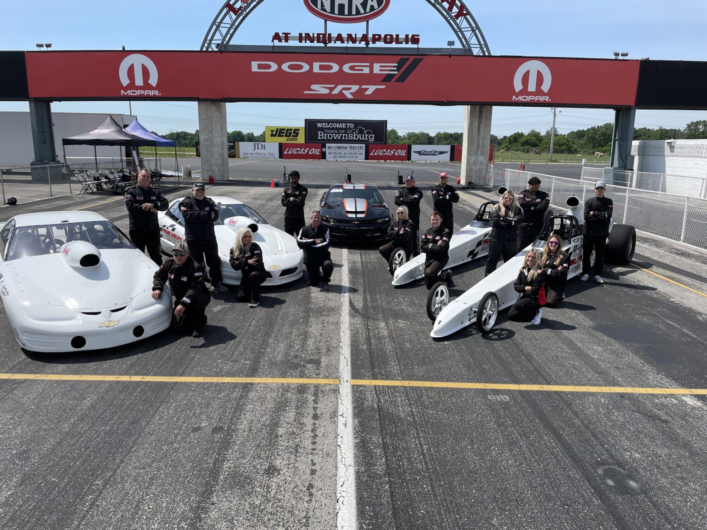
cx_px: 354
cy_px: 265
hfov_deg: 67.3
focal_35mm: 26
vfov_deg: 53.1
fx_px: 531
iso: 32
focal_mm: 4.2
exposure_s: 1/3731
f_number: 1.6
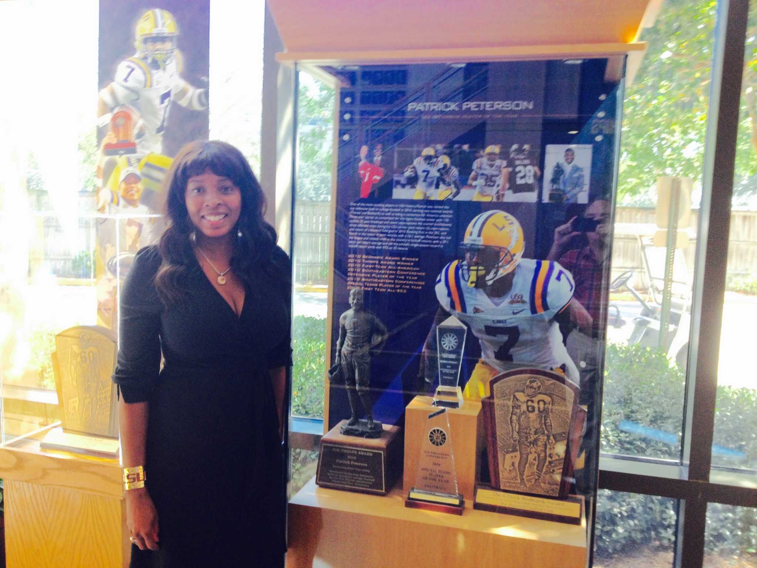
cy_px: 284
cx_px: 378
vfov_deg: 40.7
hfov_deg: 52.6
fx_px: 765
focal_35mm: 35
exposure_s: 1/40
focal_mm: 4.28
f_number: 2.4
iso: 50
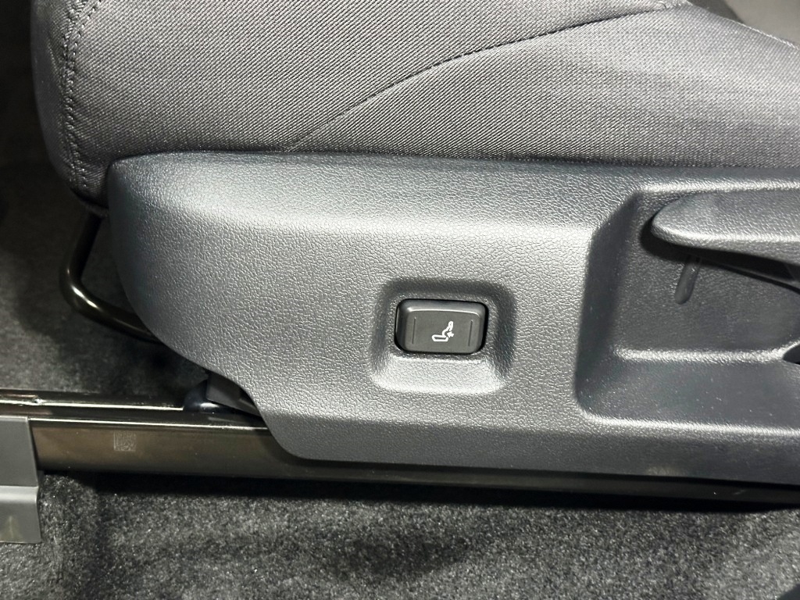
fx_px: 1109
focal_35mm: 48
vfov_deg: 30.3
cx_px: 400
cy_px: 300
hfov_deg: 39.7
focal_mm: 6.86
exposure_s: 1/30
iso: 640
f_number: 1.78
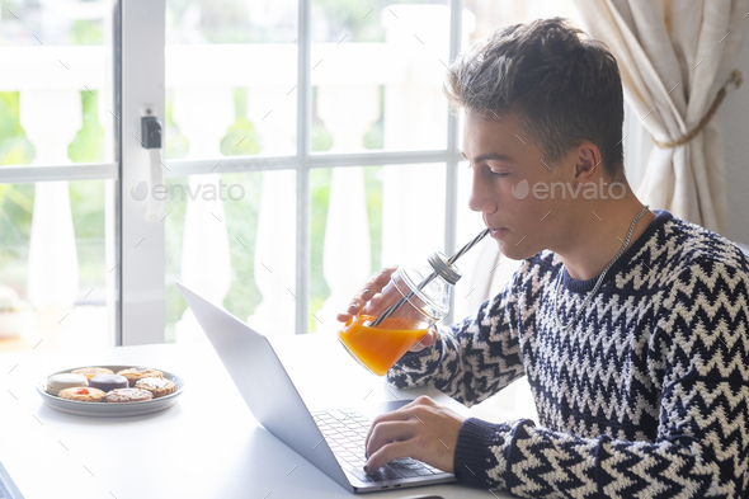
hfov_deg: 24.2
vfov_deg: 16.3
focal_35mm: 84
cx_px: 374
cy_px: 250
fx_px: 1747
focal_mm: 56
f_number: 3.6
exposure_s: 1/125
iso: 400
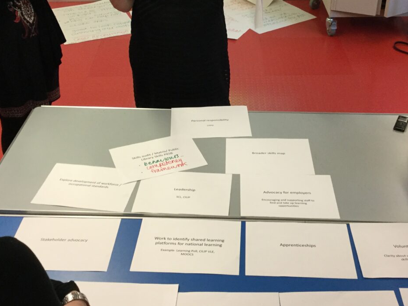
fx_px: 601
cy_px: 86
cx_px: 214
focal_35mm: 51
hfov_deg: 37.5
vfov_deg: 28.2
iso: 125
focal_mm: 3.3
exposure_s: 1/33
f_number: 2.4
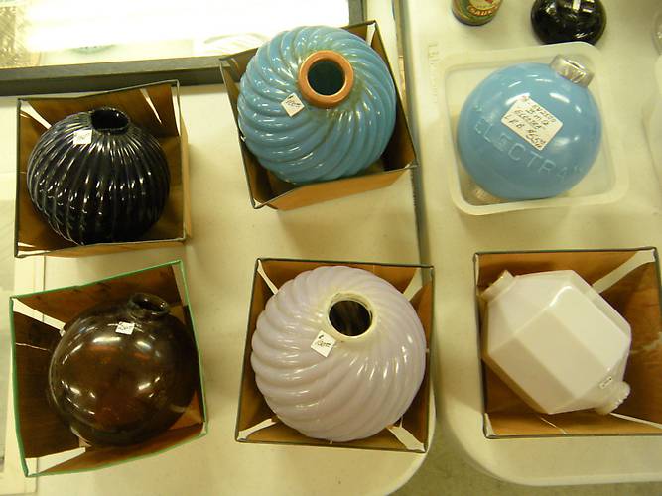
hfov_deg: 52.6
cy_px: 248
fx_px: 669
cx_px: 331
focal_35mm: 35
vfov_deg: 40.7
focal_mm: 5.9
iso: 200
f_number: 3.8
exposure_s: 1/16.1
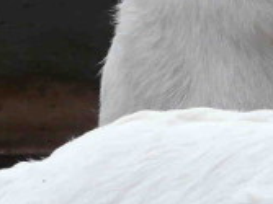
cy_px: -18
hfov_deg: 2.4
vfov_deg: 1.8
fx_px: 6517
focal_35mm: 827
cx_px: 409
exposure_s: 1/80
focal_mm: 22.1
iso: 100
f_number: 3.6
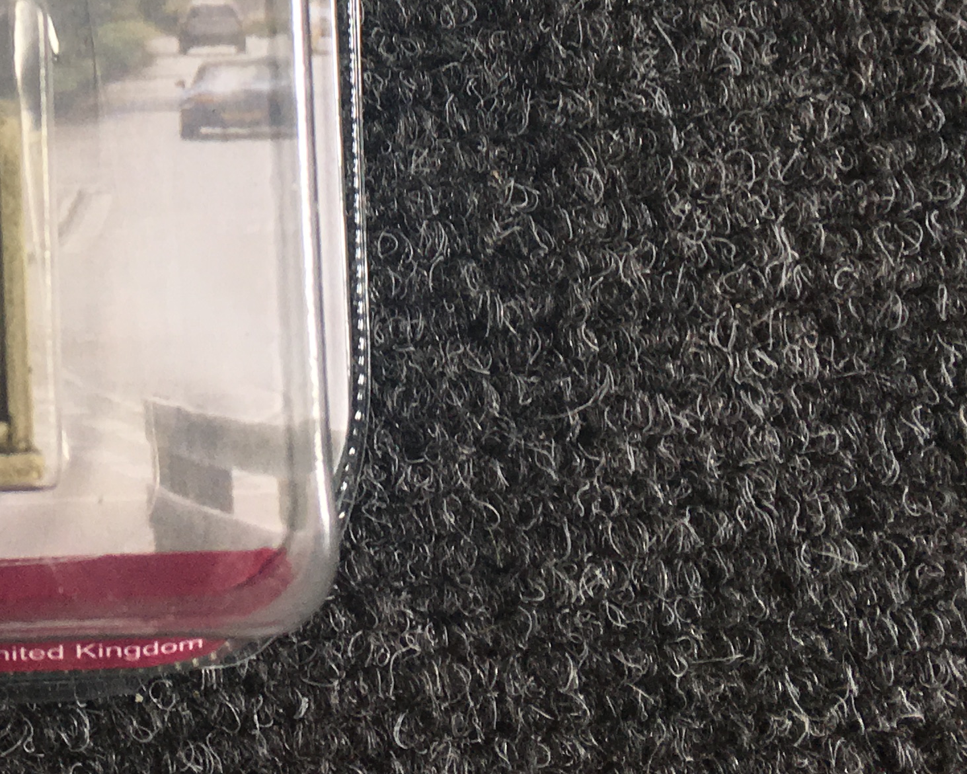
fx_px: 2233
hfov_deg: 23.2
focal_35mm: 78
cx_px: -42
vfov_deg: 18.7
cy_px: -141
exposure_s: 1/50
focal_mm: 4.15
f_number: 2.2
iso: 32
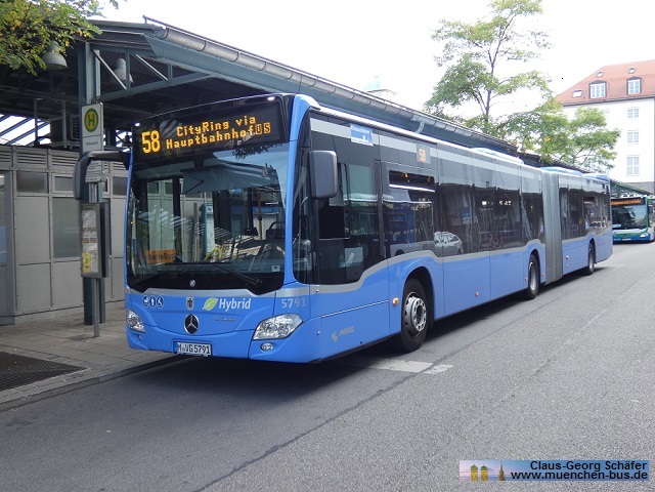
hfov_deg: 56.8
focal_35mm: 32
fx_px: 606
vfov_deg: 44.2
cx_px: 328
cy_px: 246
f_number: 3.4
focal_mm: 5.8
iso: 160
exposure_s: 1/125
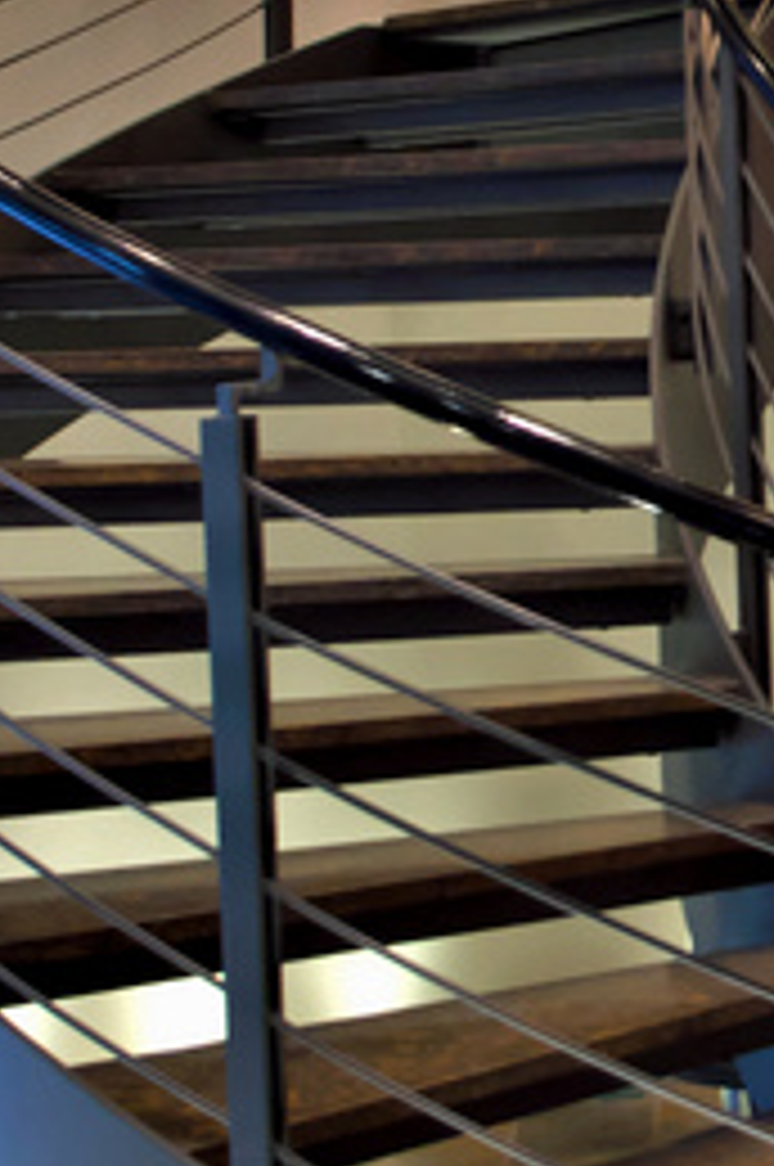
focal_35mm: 100
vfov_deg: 20.2
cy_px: 252
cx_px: 1064
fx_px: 3233
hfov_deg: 13.1
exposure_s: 1/15
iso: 800
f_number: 4
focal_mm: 16
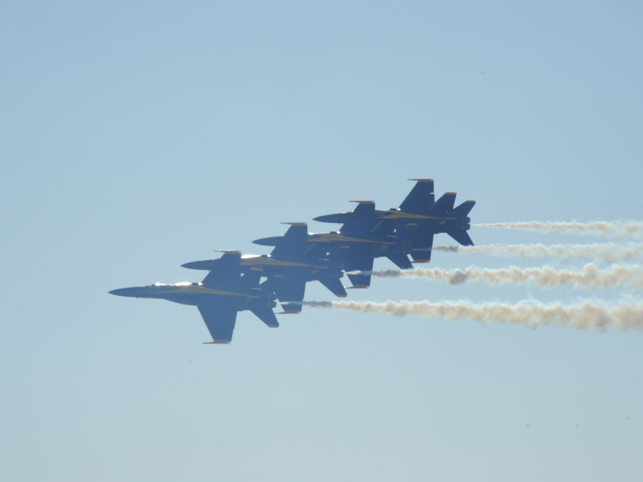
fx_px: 4031
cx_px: 334
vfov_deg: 6.8
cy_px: 241
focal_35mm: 217
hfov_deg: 9.1
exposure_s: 1/1000
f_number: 16
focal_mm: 200
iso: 500
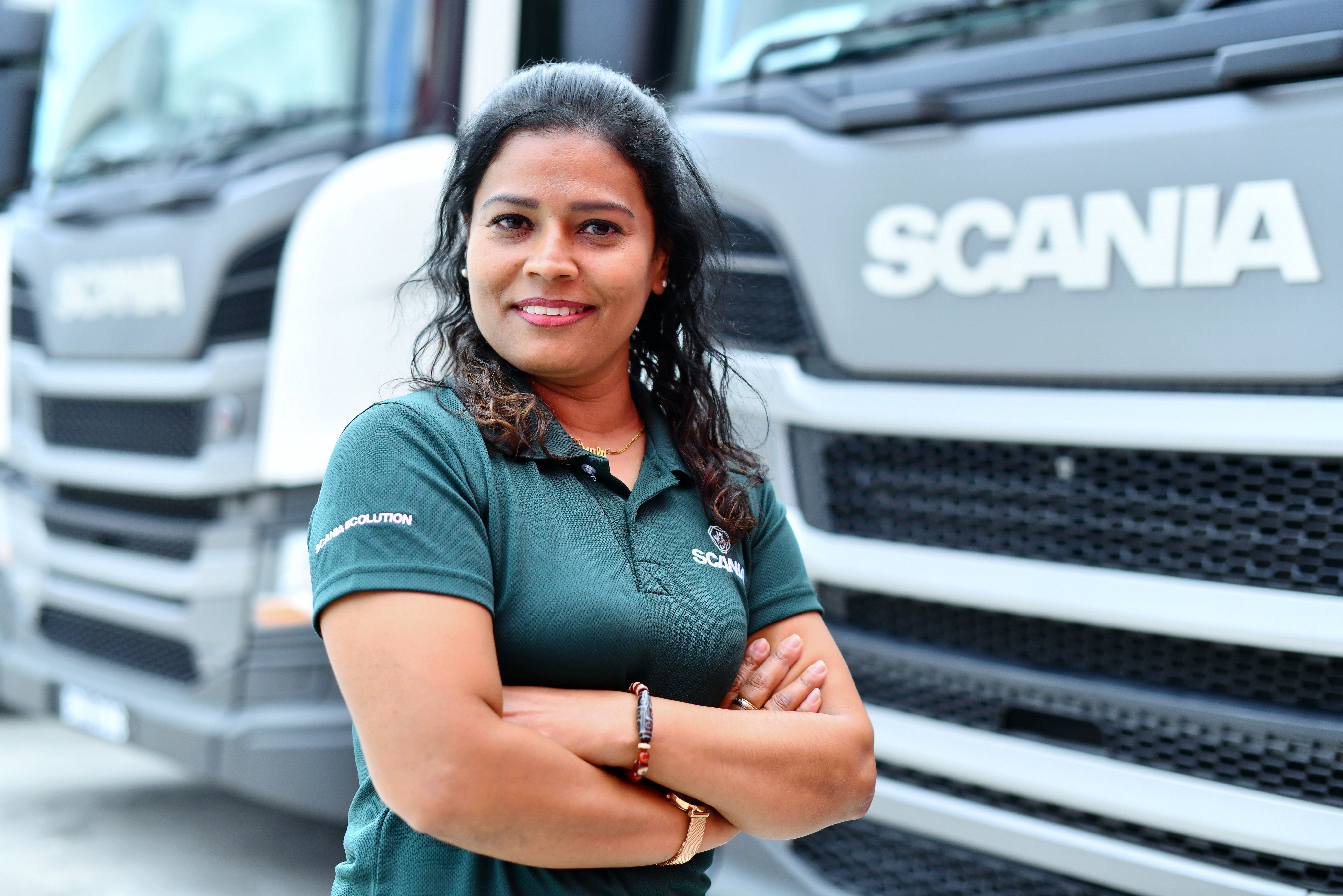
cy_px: 448
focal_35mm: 50
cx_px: 672
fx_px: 1865
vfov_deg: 27.0
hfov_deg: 39.6
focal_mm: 50
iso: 320
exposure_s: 1/2000
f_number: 2.5
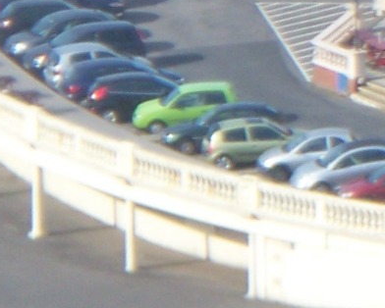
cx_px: 1072
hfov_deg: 1.4
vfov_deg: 1.1
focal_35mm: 1402
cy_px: -629
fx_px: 15983
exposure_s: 1/200
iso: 64
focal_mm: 37.7
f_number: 5.1
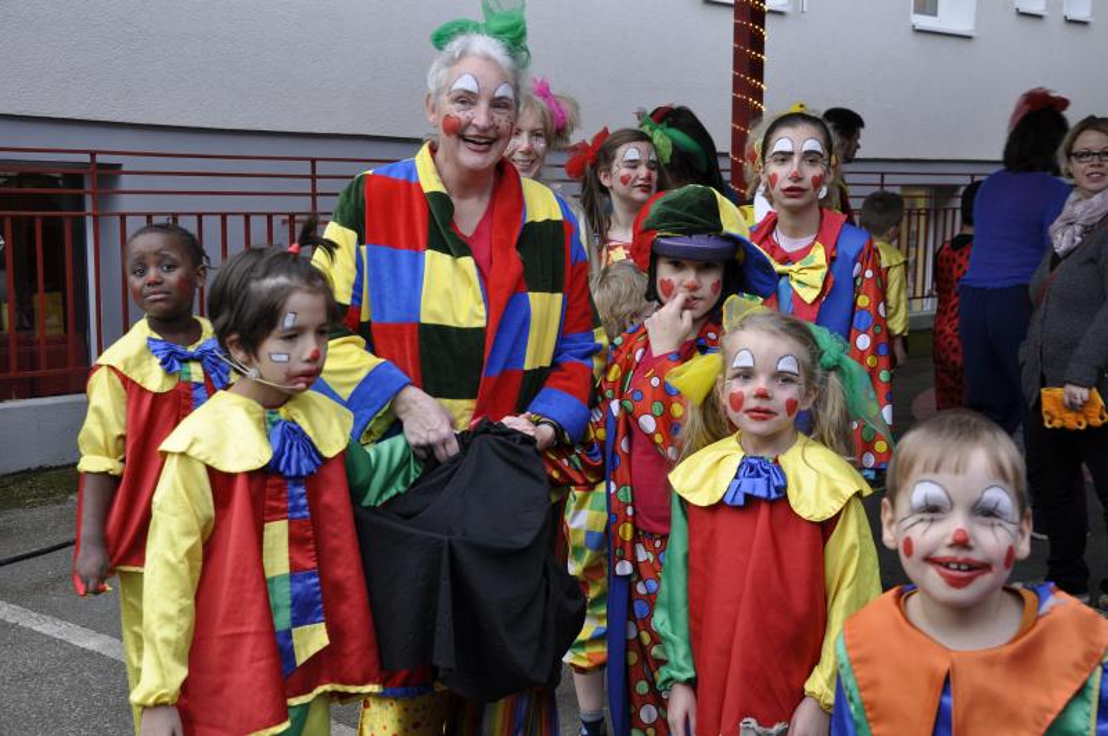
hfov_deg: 38.9
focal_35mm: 51
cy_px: 368
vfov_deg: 26.4
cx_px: 554
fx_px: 1567
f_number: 6.3
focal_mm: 34
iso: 200
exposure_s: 1/40
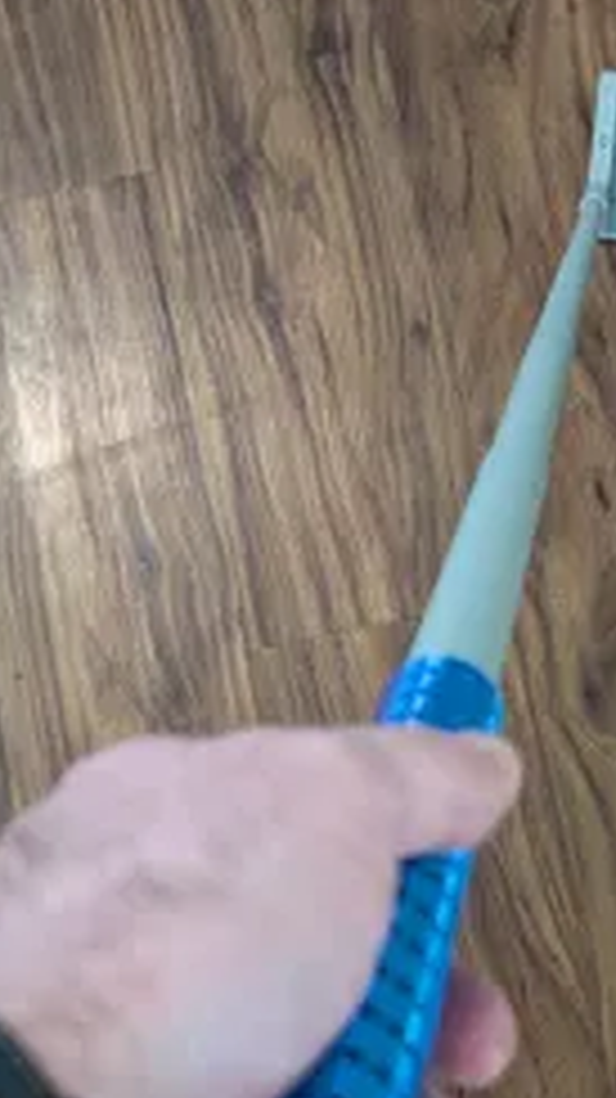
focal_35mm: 57
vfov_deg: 36.3
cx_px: 405
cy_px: 722
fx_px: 1657
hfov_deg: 21.0
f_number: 1.85
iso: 461
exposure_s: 1/24
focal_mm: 6.81
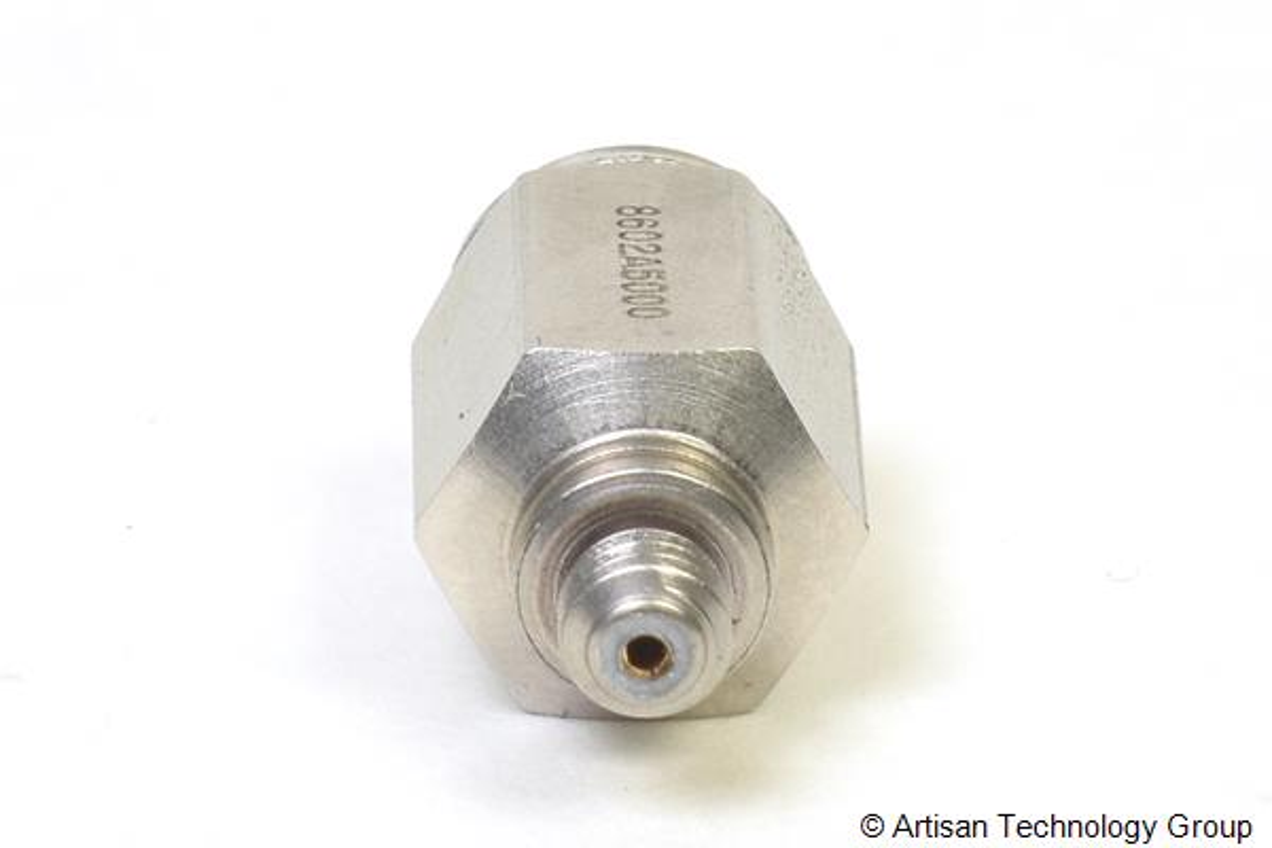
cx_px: 636
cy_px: 424
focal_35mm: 82
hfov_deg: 24.6
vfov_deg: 16.6
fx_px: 2915
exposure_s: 1/200
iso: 200
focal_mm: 55
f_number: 13
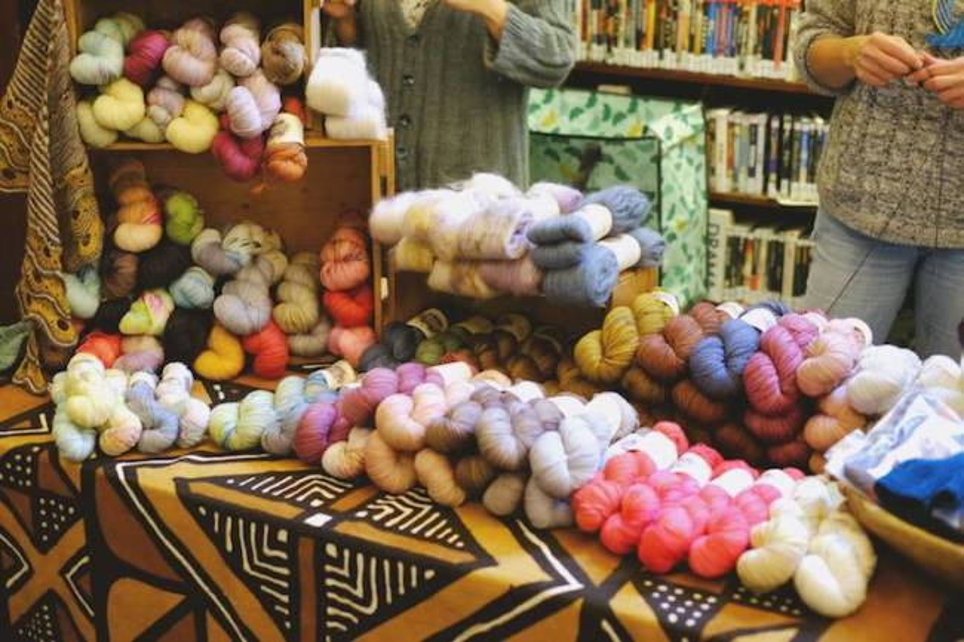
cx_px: 482
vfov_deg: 25.5
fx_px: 1419
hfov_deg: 37.5
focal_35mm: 53
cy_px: 321
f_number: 2
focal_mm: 35
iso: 640
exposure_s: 1/60
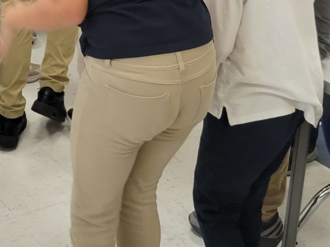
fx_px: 782
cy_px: -88
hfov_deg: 22.9
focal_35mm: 82
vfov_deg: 16.8
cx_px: 5
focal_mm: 5.4
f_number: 1.8
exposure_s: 1/120
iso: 125
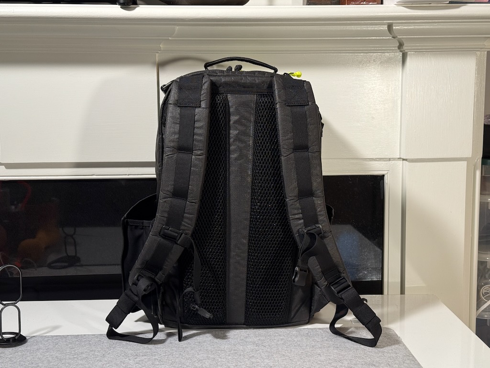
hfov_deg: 39.7
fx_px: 679
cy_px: 184
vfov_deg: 30.3
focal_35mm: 48
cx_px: 245
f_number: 1.78
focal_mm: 6.76
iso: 80
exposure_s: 1/60
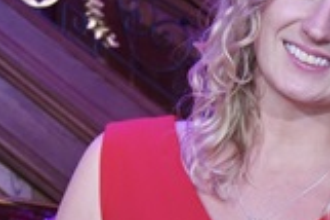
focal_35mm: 279
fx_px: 2555
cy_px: 374
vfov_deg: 4.9
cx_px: 496
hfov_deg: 7.3
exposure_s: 1/100
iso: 3200
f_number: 5.6
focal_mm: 42
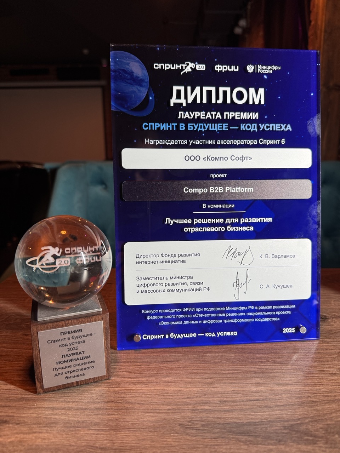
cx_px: 170
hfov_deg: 56.8
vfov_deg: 71.6
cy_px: 226
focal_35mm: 24
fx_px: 314
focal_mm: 6.76
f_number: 1.78
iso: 160
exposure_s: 1/50
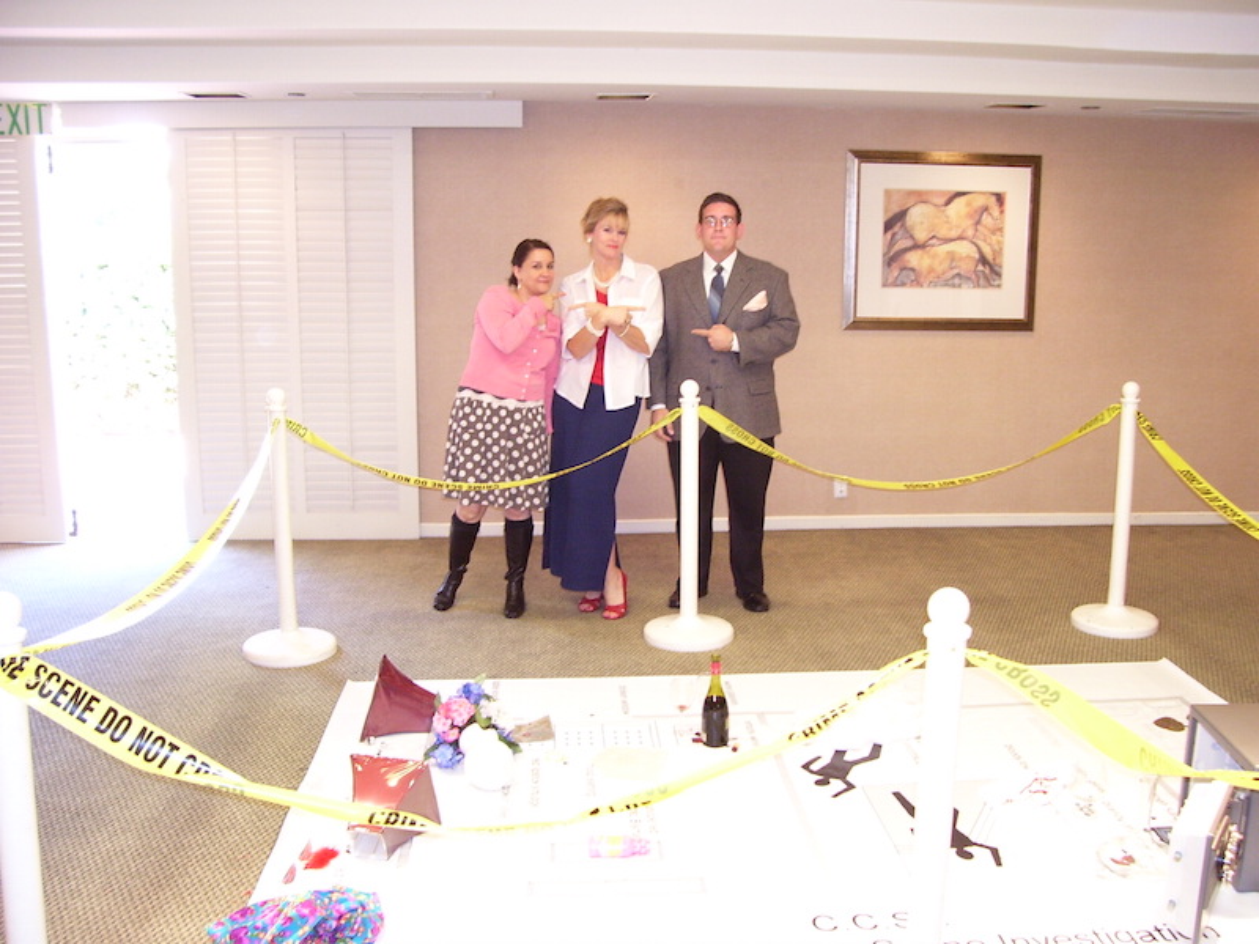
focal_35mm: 34
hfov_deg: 54.0
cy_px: 472
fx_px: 1237
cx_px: 630
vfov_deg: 41.8
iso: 125
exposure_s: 1/10
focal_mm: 5.6
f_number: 2.7
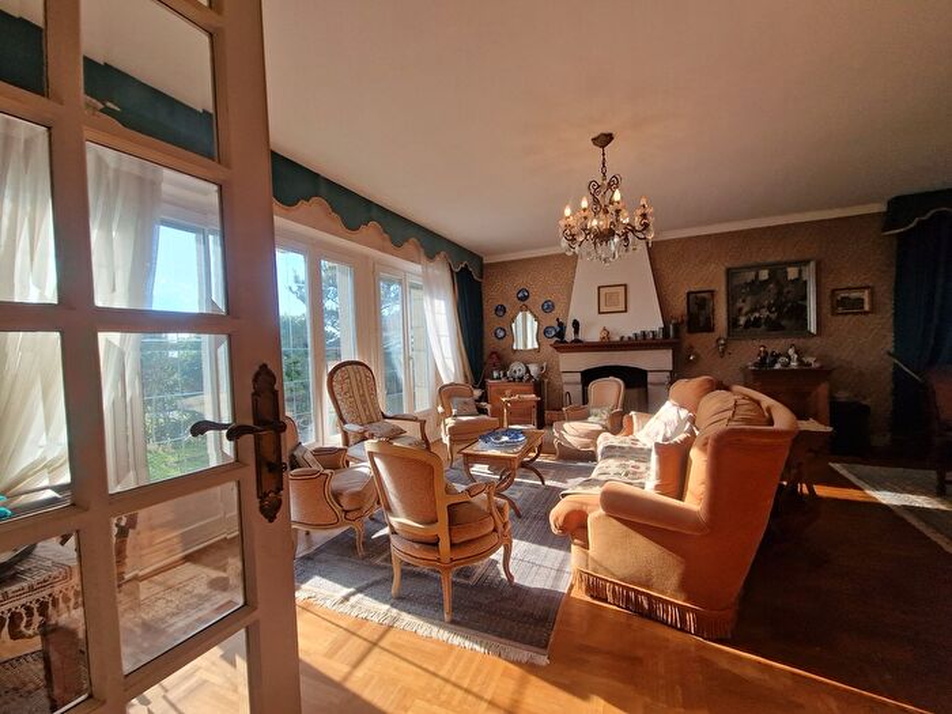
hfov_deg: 106.2
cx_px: 476
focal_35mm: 13
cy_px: 357
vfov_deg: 89.9
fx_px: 358
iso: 50
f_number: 2.2
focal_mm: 2.2
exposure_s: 1/473
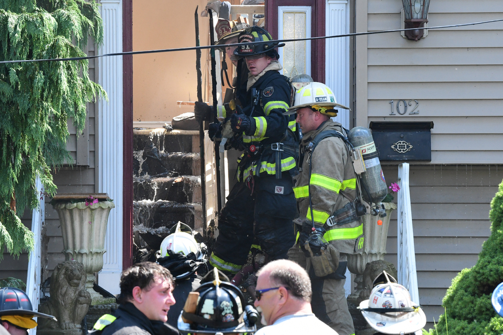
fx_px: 3458
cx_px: 252
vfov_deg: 5.6
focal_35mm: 248
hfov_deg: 8.3
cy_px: 168
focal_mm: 165
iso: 2000
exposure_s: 1/500
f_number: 11
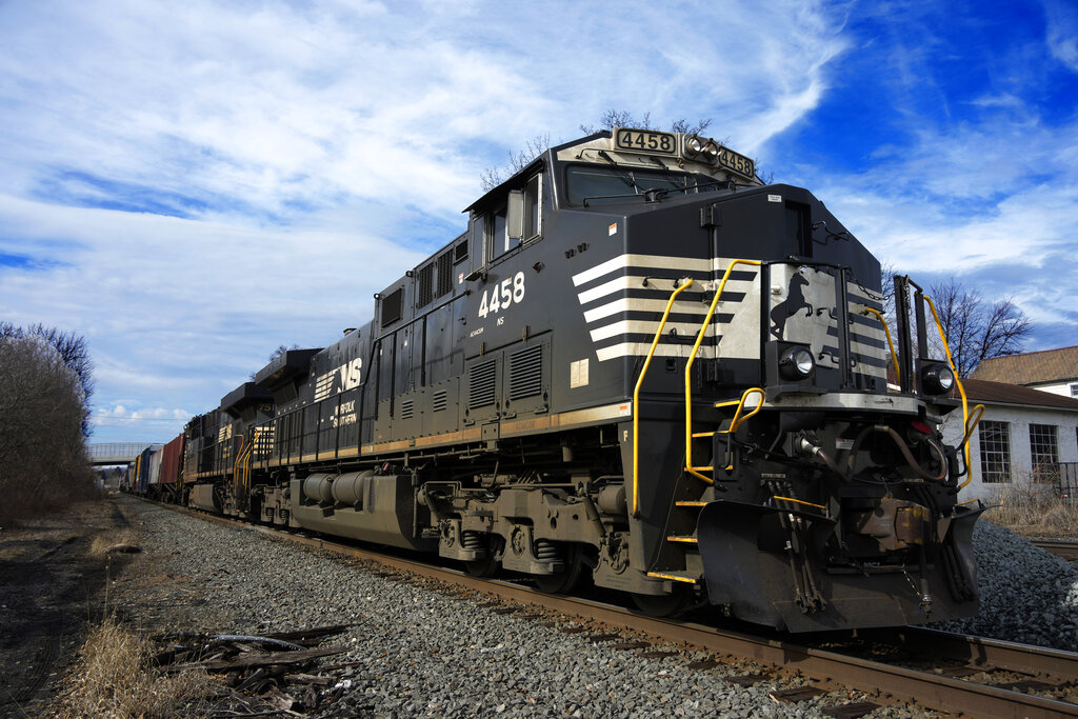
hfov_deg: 65.5
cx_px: 539
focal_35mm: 28
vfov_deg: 46.4
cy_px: 360
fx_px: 839
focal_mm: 28
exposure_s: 1/500
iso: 100
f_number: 5
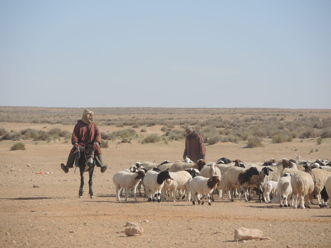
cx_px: 166
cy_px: 124
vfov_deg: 7.4
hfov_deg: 9.9
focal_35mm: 200
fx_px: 1912
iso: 80
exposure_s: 1/800
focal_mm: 42.8
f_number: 4
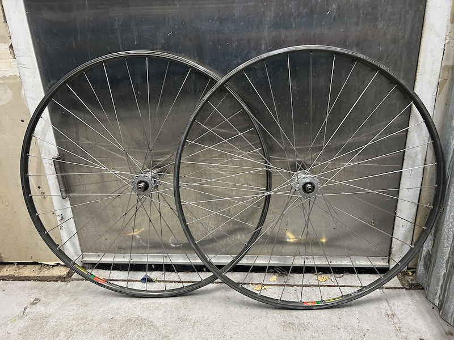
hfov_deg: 67.3
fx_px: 341
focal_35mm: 26
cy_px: 170
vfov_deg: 53.1
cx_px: 227
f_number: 1.5
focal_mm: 5.7
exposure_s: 1/60
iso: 320
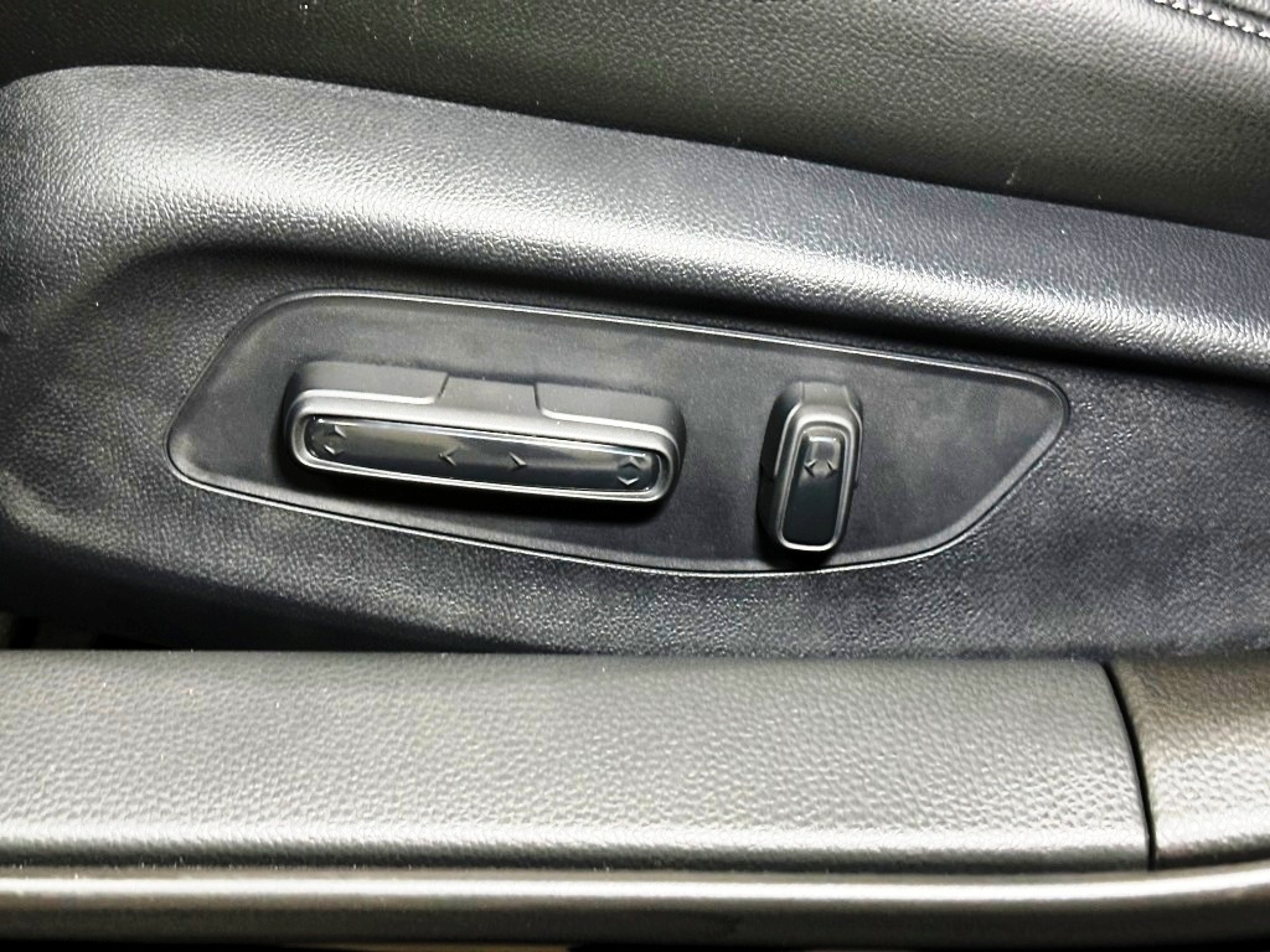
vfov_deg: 30.3
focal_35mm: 48
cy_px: 476
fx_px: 1761
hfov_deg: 39.7
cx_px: 635
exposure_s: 1/30
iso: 640
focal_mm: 6.86
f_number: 1.78
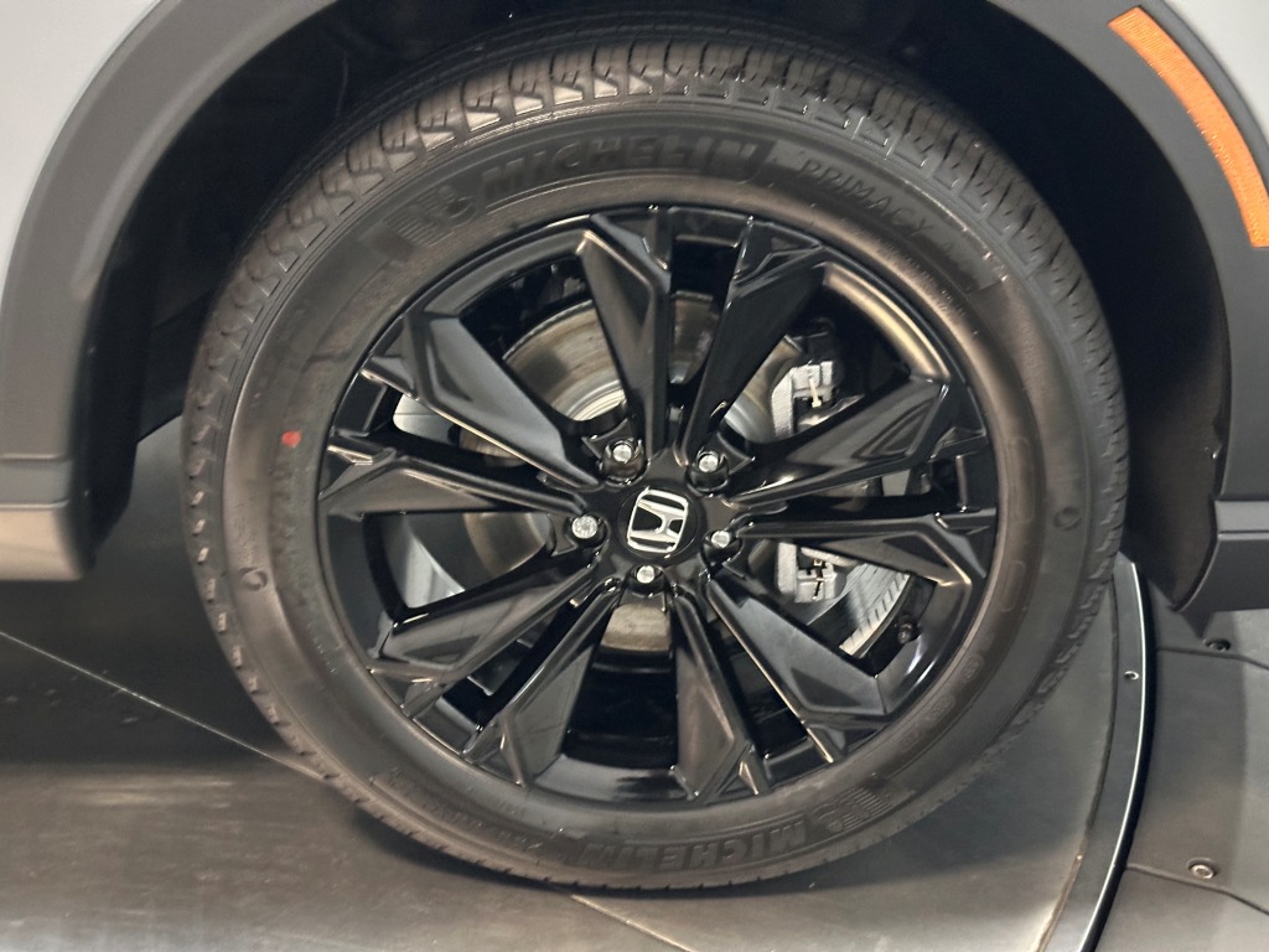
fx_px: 1760
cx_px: 634
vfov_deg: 30.3
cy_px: 476
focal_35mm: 48
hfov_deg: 39.7
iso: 640
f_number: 1.78
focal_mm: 6.86
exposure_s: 1/24
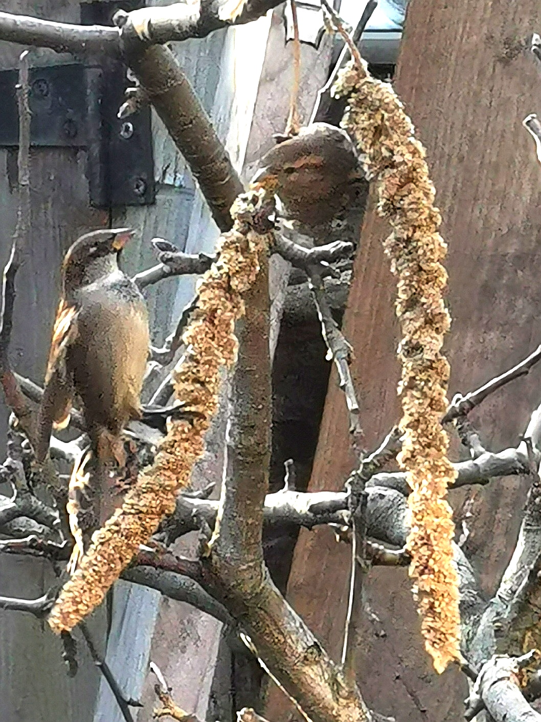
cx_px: 270
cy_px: 361
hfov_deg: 6.3
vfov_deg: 8.5
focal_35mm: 234
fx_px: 4877
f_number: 3.4
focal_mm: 14.46
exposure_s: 1/100
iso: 100
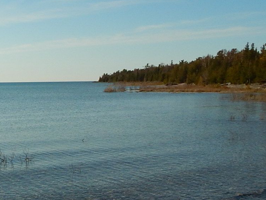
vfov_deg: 21.9
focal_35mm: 67
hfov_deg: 26.6
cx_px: -30
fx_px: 515
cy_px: 101
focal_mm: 4
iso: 125
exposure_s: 1/800
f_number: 6
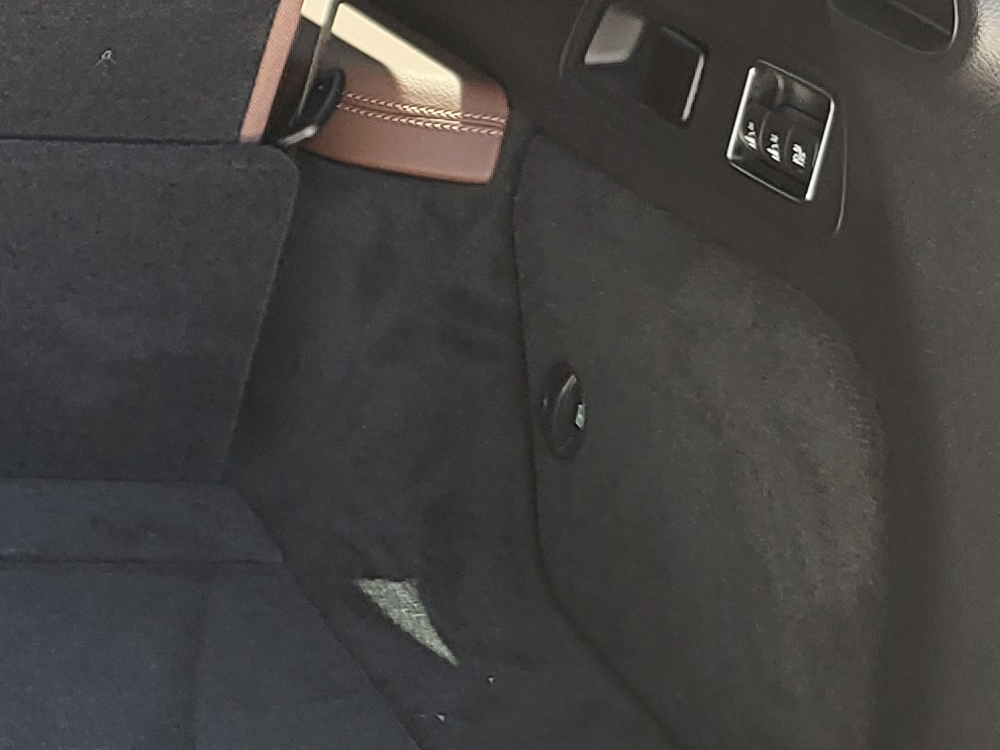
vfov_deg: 14.0
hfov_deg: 15.7
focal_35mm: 105
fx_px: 3034
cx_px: -846
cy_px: 111
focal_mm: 5.4
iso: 80
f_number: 1.8
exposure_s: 1/120
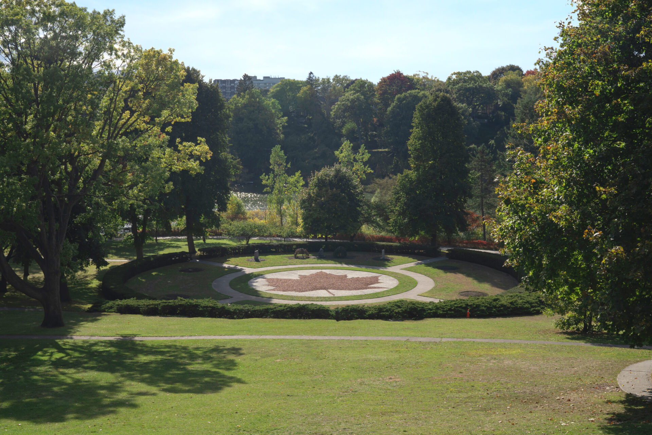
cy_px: 218
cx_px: 326
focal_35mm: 50
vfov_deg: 27.0
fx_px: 905
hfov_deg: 39.6
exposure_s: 1/250
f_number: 11
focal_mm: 50
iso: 100
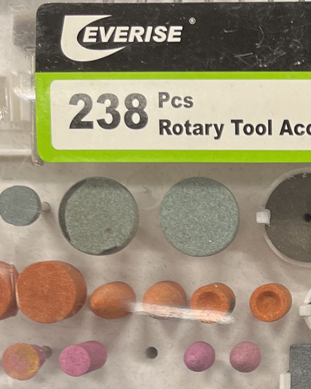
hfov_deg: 16.1
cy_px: 335
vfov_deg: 20.5
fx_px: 1058
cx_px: 368
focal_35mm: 92
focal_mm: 5.1
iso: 125
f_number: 1.6
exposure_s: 1/101
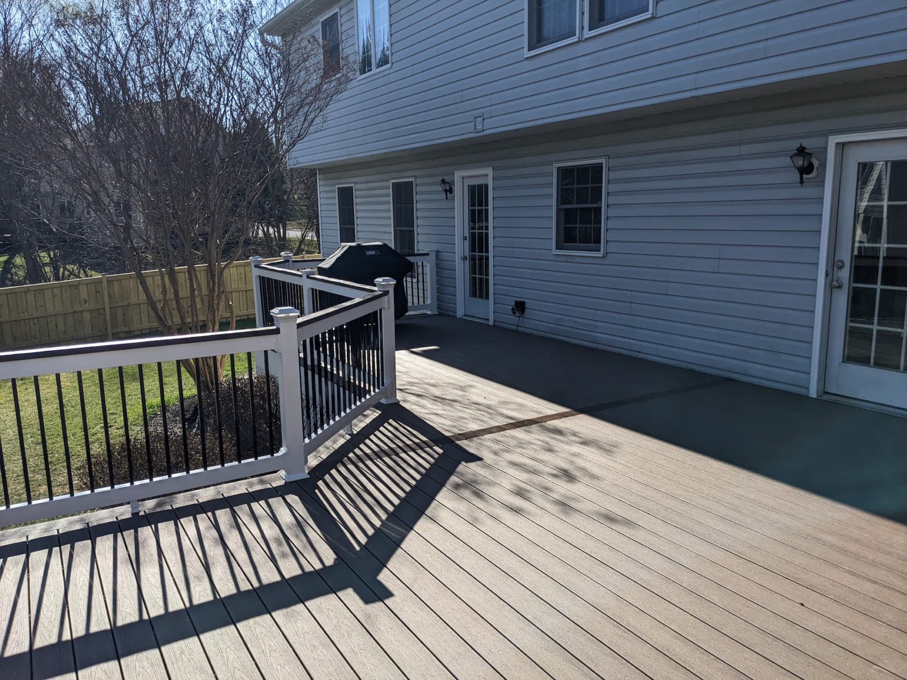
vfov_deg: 51.4
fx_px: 707
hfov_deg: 65.3
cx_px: 454
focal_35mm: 27
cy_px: 340
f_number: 1.73
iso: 56
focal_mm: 4.38
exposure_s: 1/3906
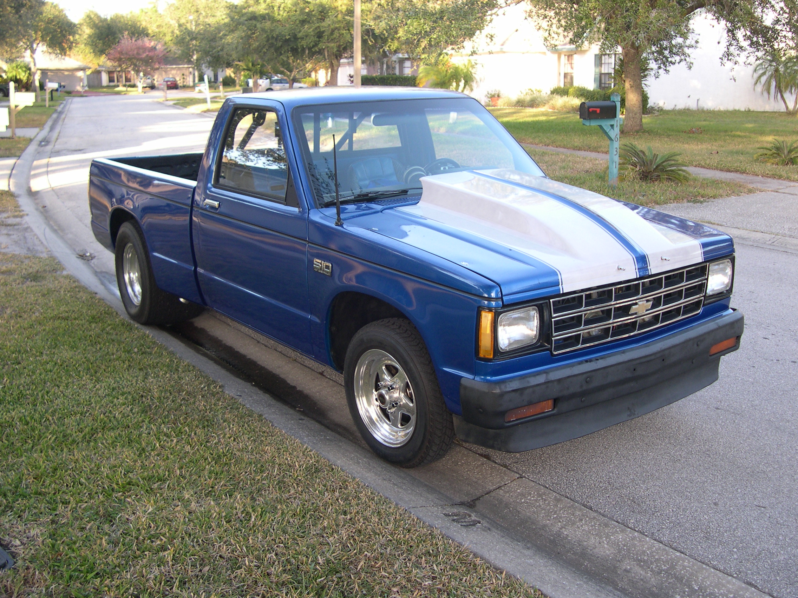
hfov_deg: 49.0
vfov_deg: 37.7
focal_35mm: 38
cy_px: 299
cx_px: 399
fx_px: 876
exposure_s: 1/71.6
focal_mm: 8
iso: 100
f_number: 2.8
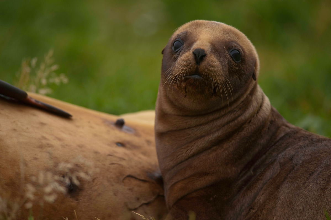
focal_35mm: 600
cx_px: 166
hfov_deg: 3.4
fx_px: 5513
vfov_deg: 2.3
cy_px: 110
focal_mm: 600
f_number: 5.6
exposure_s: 1/500
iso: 400
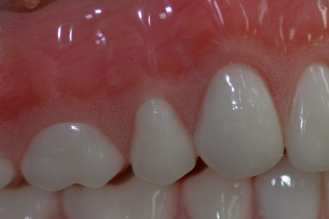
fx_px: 3189
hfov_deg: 5.9
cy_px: 181
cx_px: 179
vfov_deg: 3.9
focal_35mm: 349
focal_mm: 105
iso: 125
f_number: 3.2
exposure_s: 1/60
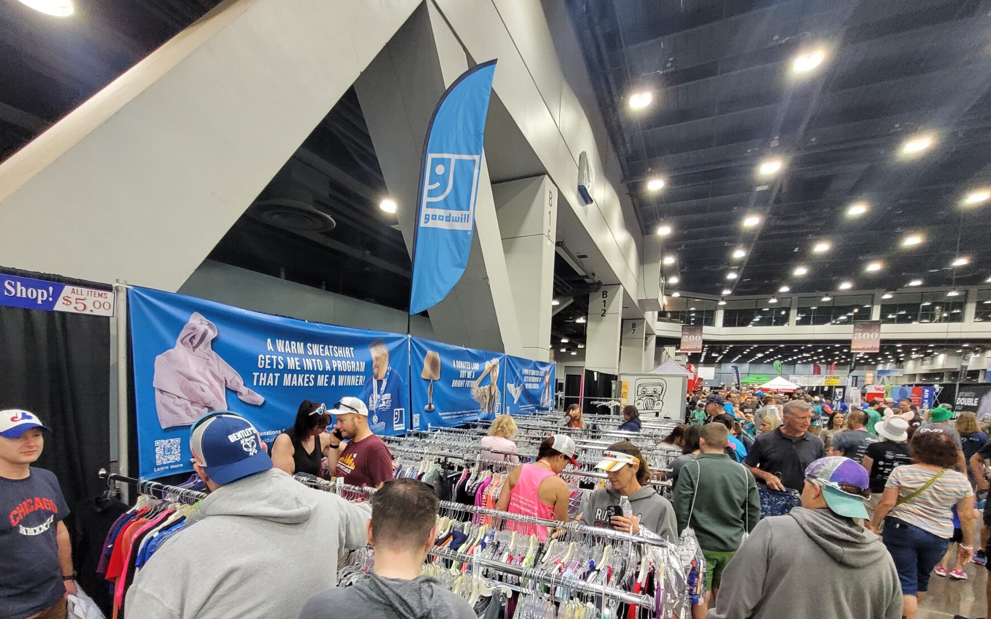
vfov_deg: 69.3
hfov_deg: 97.7
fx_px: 432
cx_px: 470
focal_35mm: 16
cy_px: 411
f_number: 2.2
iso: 320
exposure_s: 1/60
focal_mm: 1.74
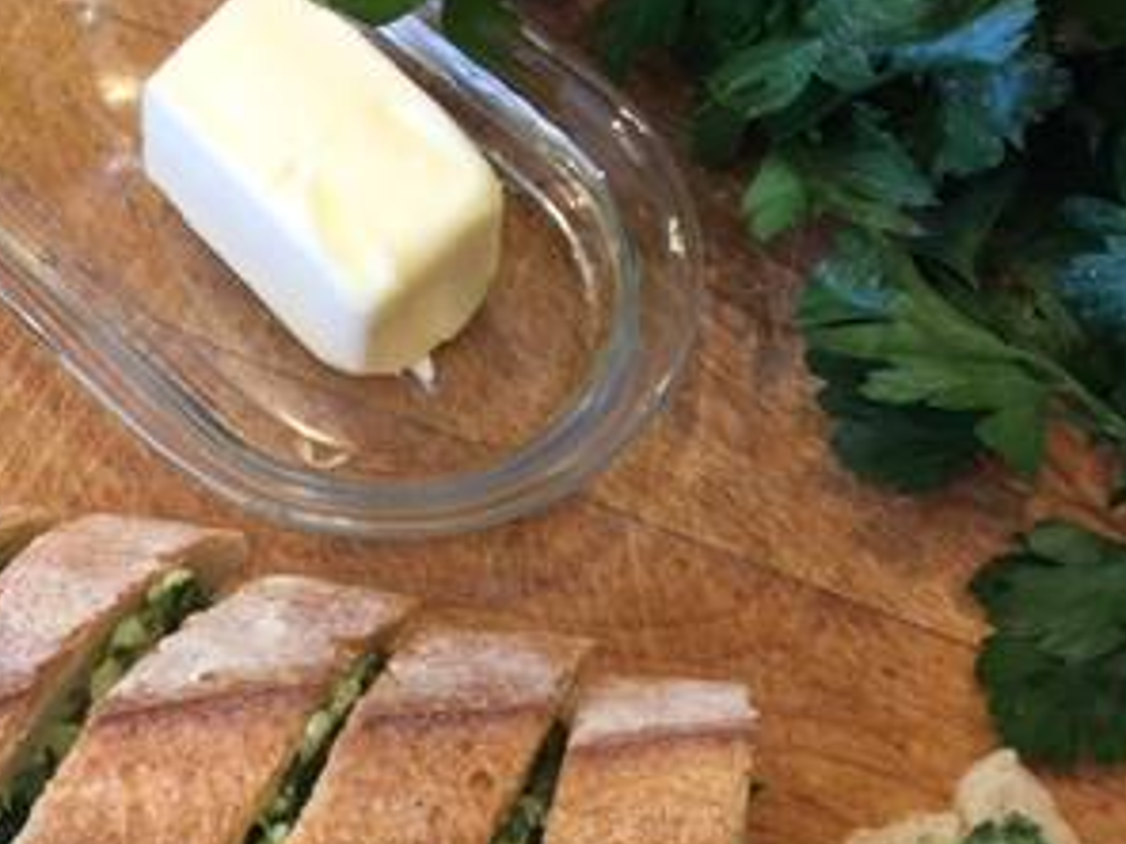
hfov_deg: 38.3
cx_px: 342
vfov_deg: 29.6
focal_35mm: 49
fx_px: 1594
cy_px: 515
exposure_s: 1/30
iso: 50
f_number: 2.2
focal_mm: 4.15
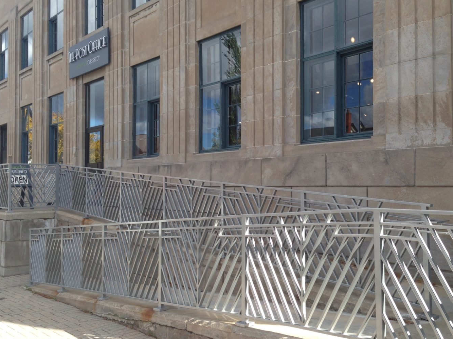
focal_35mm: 38
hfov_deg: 49.0
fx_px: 497
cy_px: 168
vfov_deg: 37.7
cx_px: 227
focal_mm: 4.12
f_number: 2.4
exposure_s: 1/565
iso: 50
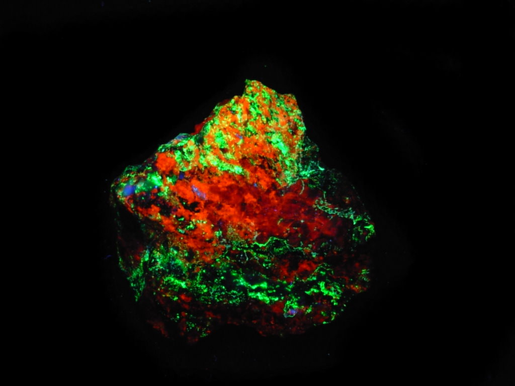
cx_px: 258
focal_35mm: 38
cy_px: 193
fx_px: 565
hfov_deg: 49.0
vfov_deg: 37.7
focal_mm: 6.3
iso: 159
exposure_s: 1/1.6
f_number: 2.9
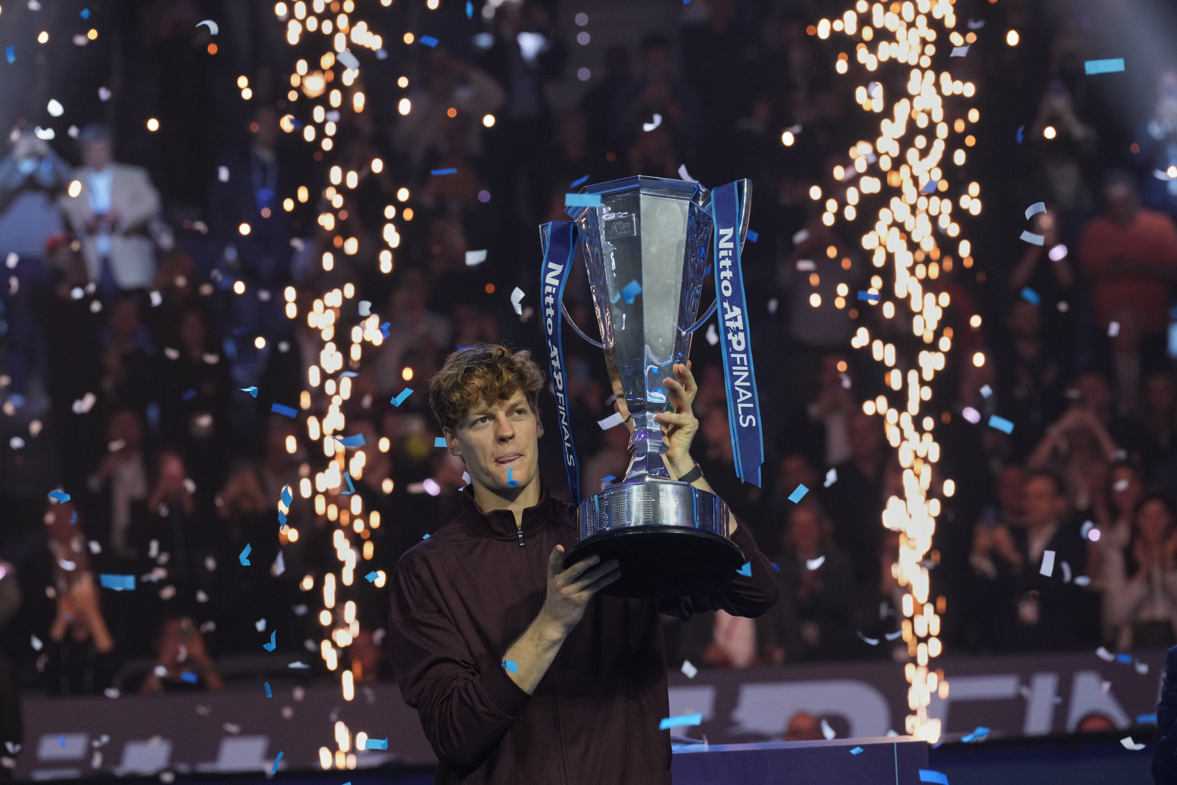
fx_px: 6539
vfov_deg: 6.9
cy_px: 392
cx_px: 588
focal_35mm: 200
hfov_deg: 10.3
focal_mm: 200
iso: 2500
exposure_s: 1/500
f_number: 6.3
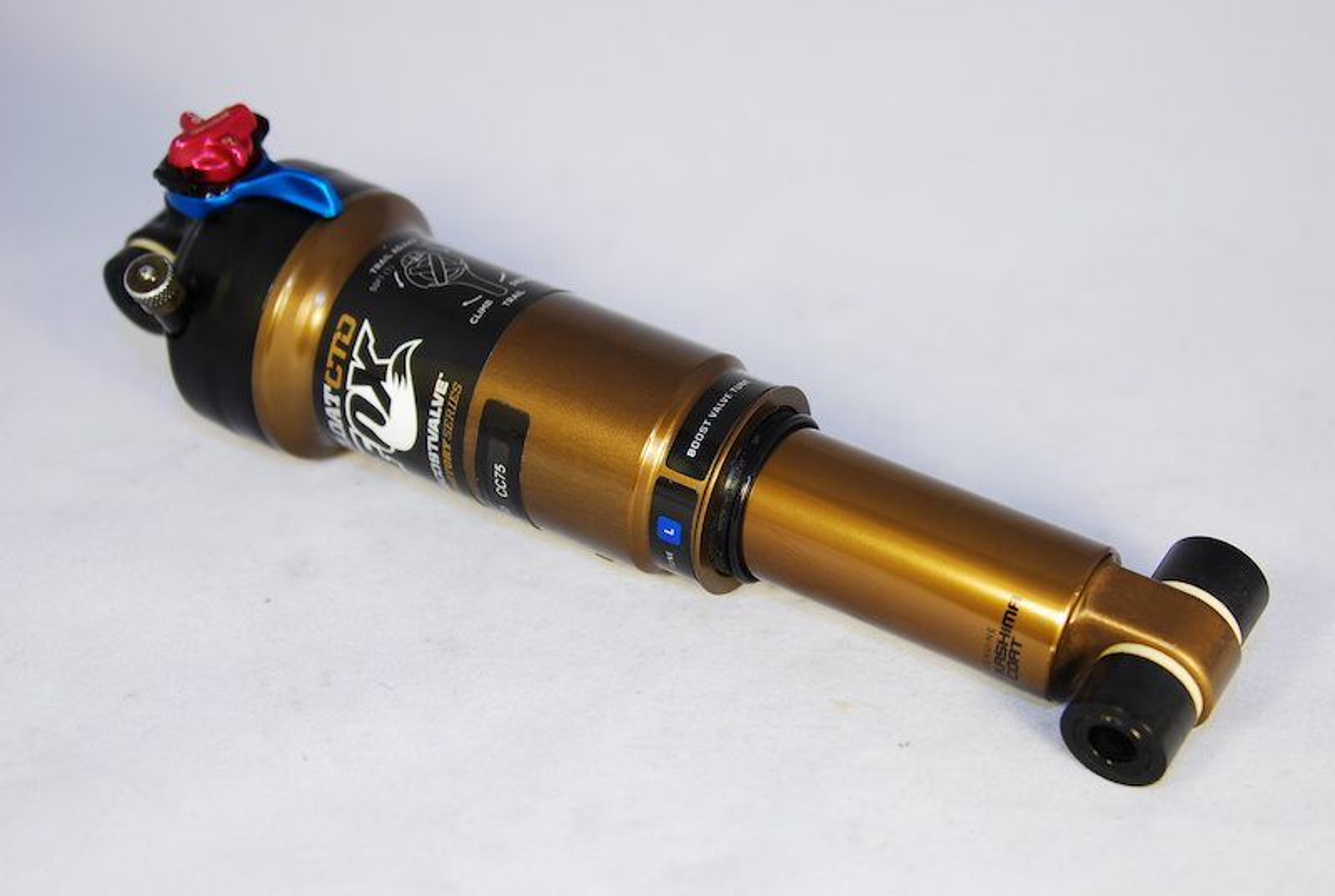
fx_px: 2675
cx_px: 668
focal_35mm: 72
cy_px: 448
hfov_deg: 28.0
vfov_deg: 19.0
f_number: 4.5
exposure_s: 1/15
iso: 100
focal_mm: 48
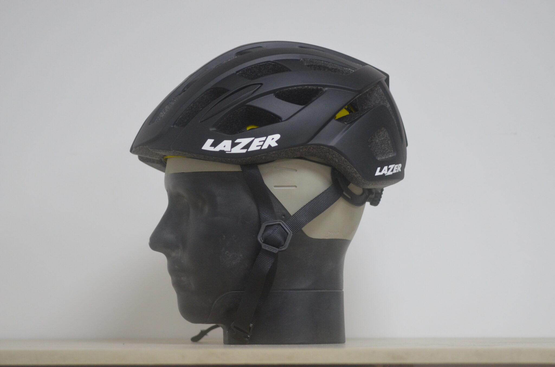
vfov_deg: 9.6
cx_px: 278
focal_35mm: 142
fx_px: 2192
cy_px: 184
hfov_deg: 14.4
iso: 1400
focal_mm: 95
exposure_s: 1/125
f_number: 4
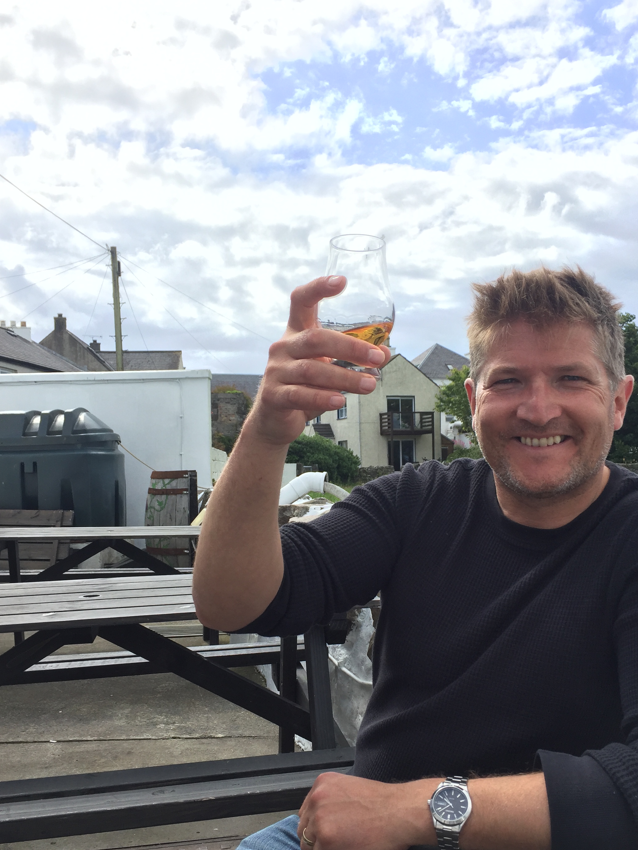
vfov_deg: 52.5
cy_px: 482
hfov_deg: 40.7
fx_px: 860
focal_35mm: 35
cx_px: 349
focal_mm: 4.15
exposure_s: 1/1522
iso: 32
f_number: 2.2
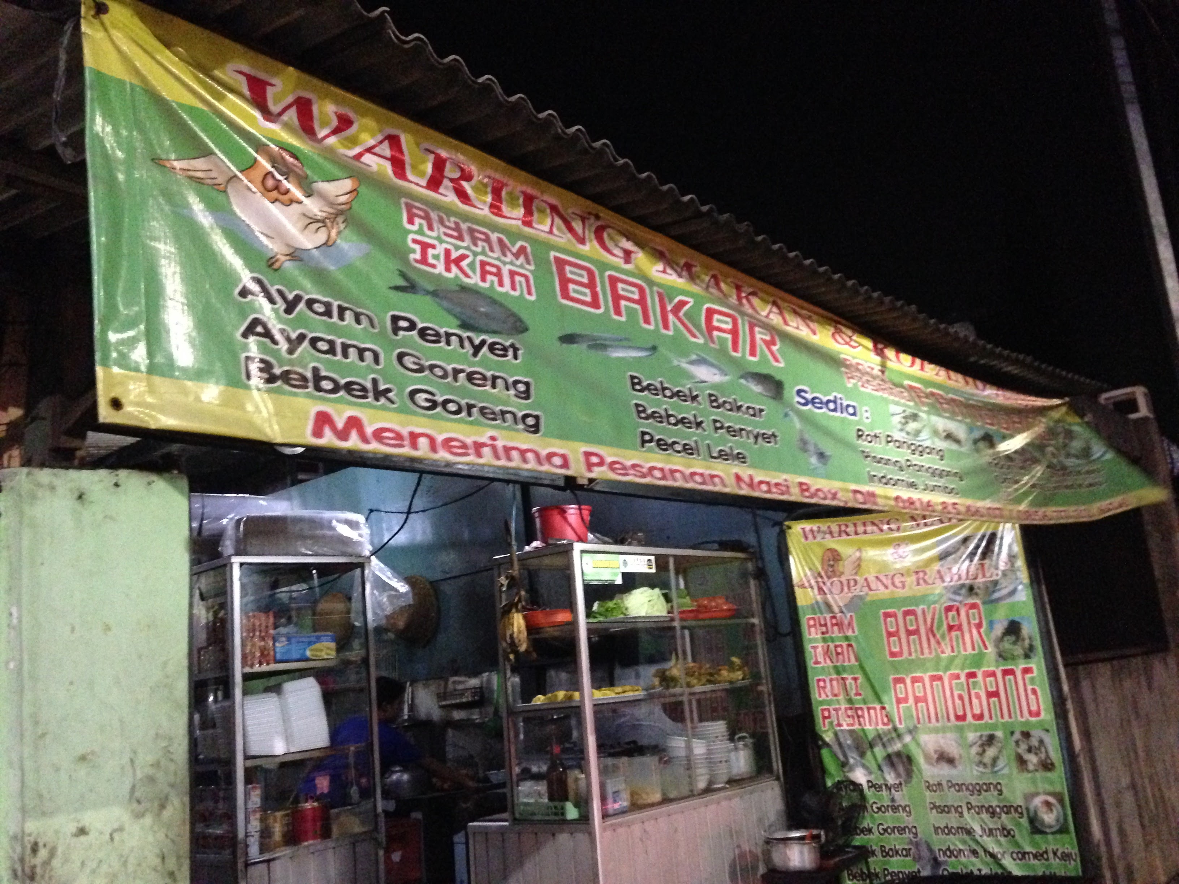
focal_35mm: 33
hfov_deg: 55.4
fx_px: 1124
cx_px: 590
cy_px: 442
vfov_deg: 42.9
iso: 800
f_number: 2.4
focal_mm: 4.12
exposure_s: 1/15
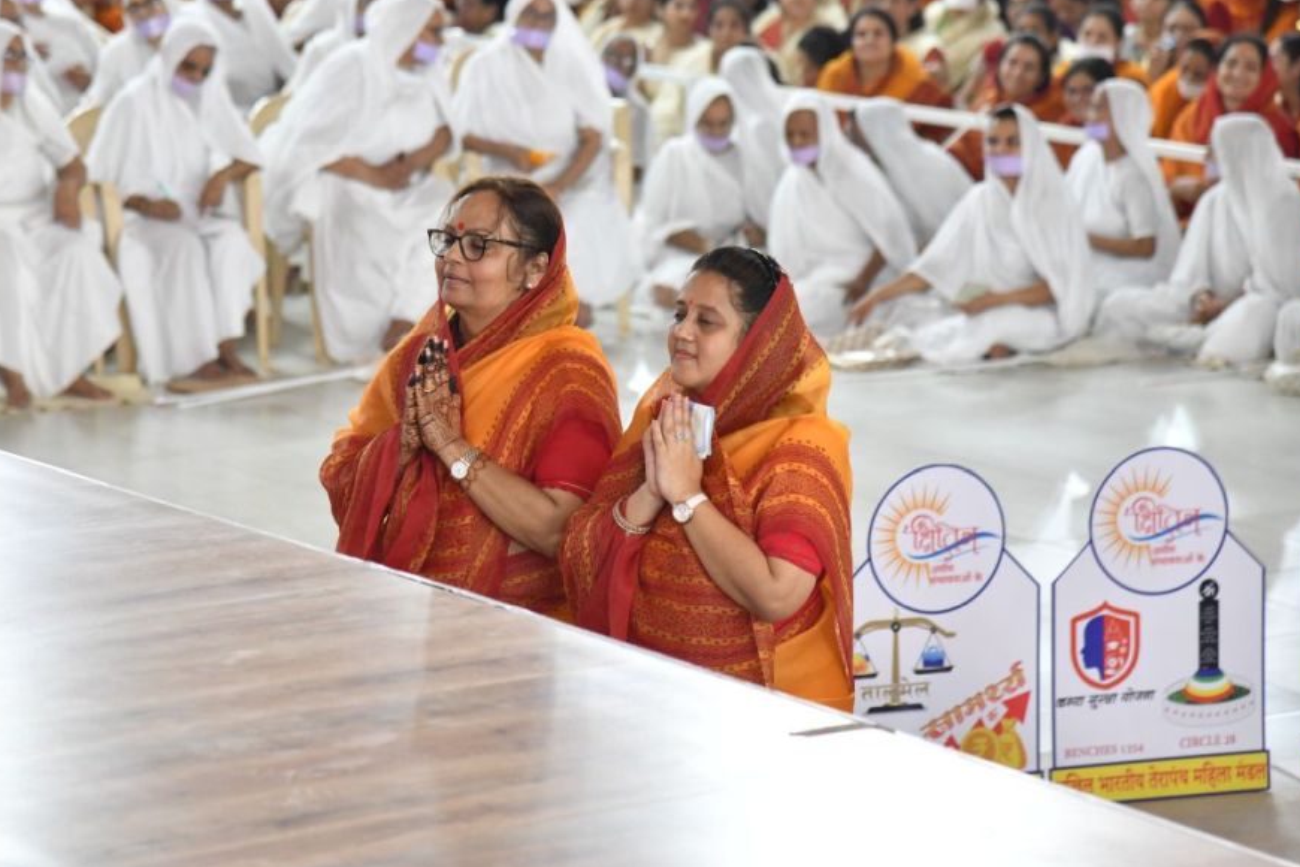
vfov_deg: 9.2
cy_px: 336
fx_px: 5380
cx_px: 548
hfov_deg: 13.8
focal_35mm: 149
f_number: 4.5
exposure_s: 1/250
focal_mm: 120
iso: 2000
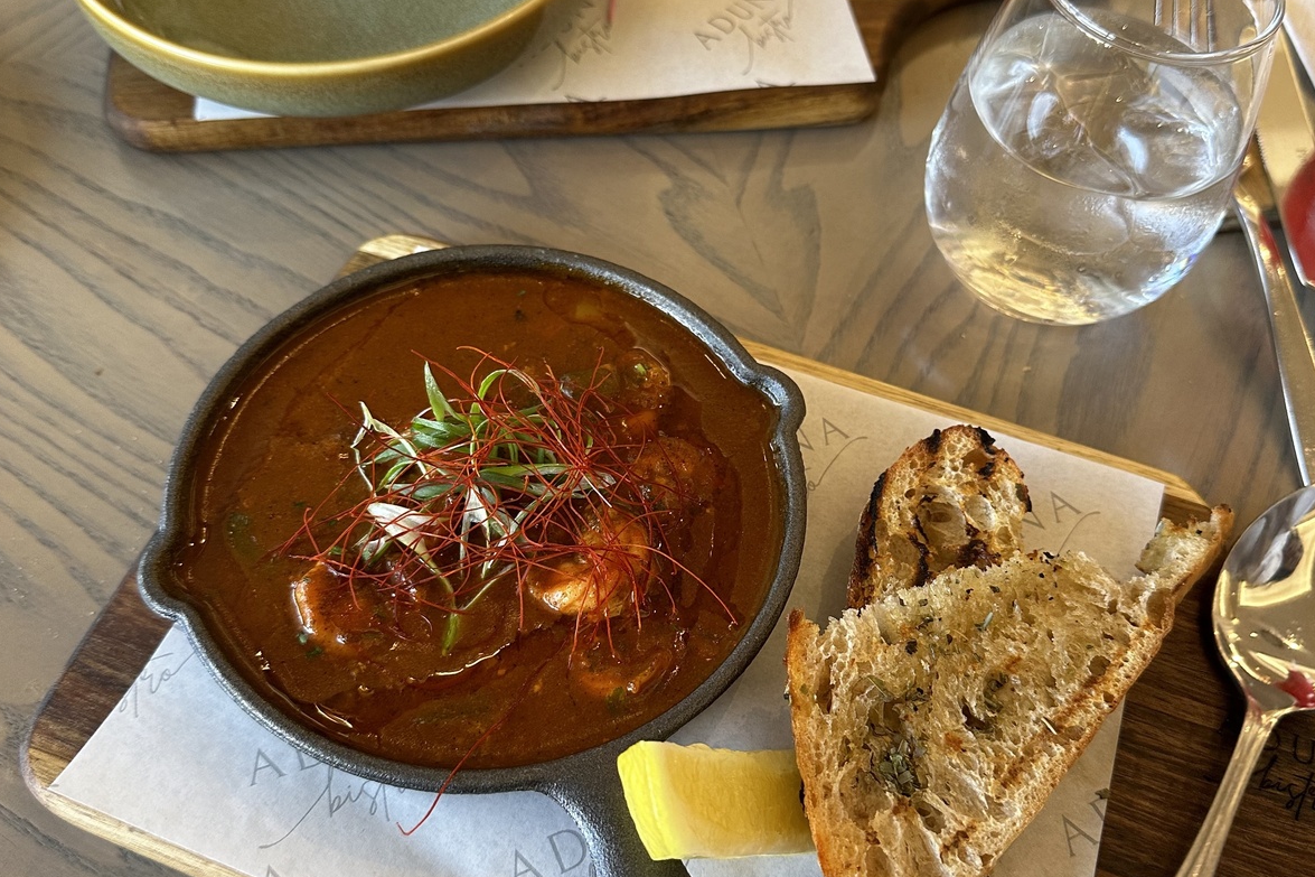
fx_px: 1242
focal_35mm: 34
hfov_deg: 55.8
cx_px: 664
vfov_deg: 38.9
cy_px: 437
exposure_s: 1/95
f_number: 1.78
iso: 200
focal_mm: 6.86
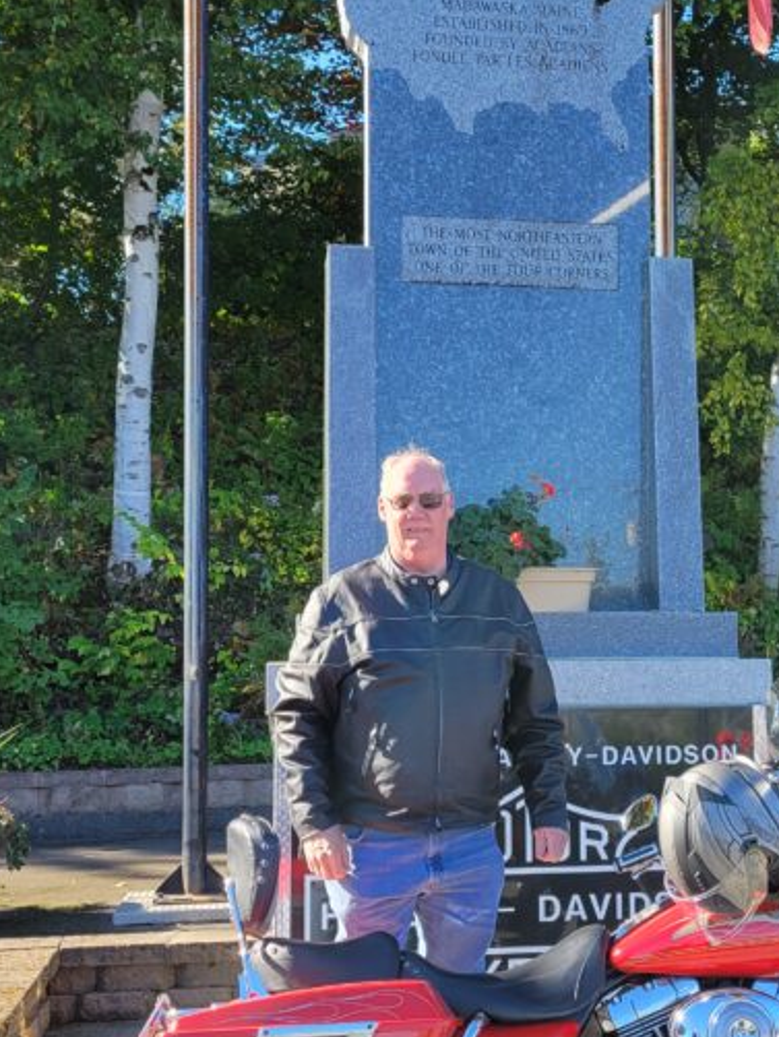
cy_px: 558
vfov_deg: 36.1
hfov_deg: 27.2
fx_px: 1589
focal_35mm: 53
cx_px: 577
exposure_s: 1/521
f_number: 1.8
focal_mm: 5.4
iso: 40
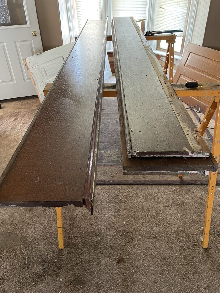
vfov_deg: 67.3
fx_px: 220
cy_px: 146
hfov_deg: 53.1
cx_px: 110
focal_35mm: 26
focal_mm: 4.2
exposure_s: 1/40
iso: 500
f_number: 1.6
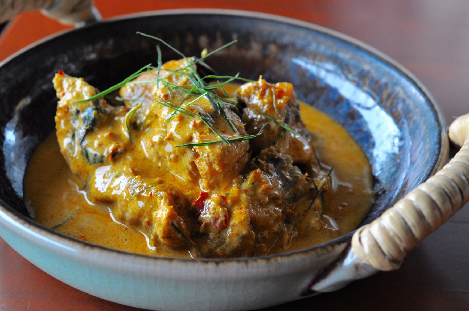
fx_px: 976
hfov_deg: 27.0
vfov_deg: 18.1
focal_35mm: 75
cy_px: 156
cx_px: 234
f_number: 5
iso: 400
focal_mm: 50
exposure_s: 1/25
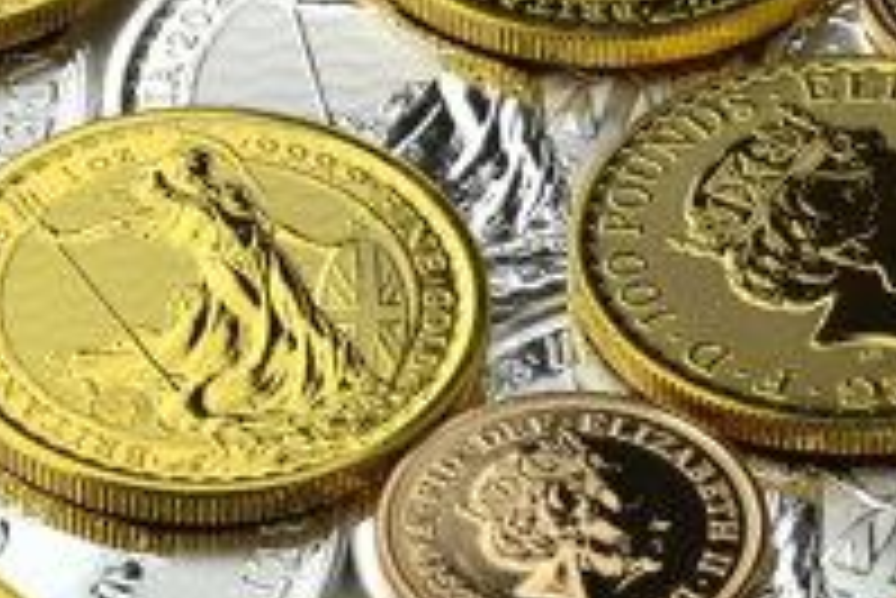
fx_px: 5629
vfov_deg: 6.1
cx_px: 567
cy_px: 20
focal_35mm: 226
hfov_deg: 9.1
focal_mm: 90
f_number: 18
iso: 400
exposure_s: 1/80
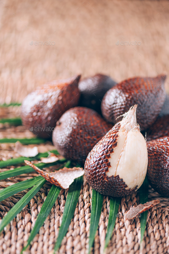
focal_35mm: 105
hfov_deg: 13.1
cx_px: 84
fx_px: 739
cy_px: 127
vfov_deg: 19.5
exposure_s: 1/60
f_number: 3
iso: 50
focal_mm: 105
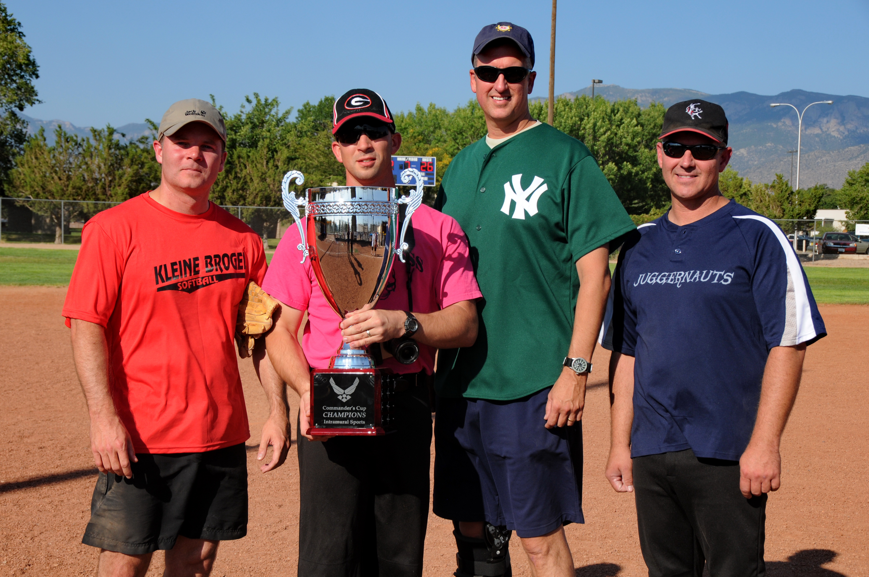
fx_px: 1736
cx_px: 434
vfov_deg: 18.9
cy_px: 288
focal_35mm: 72
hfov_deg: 28.1
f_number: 10
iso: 200
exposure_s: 1/400
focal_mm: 48
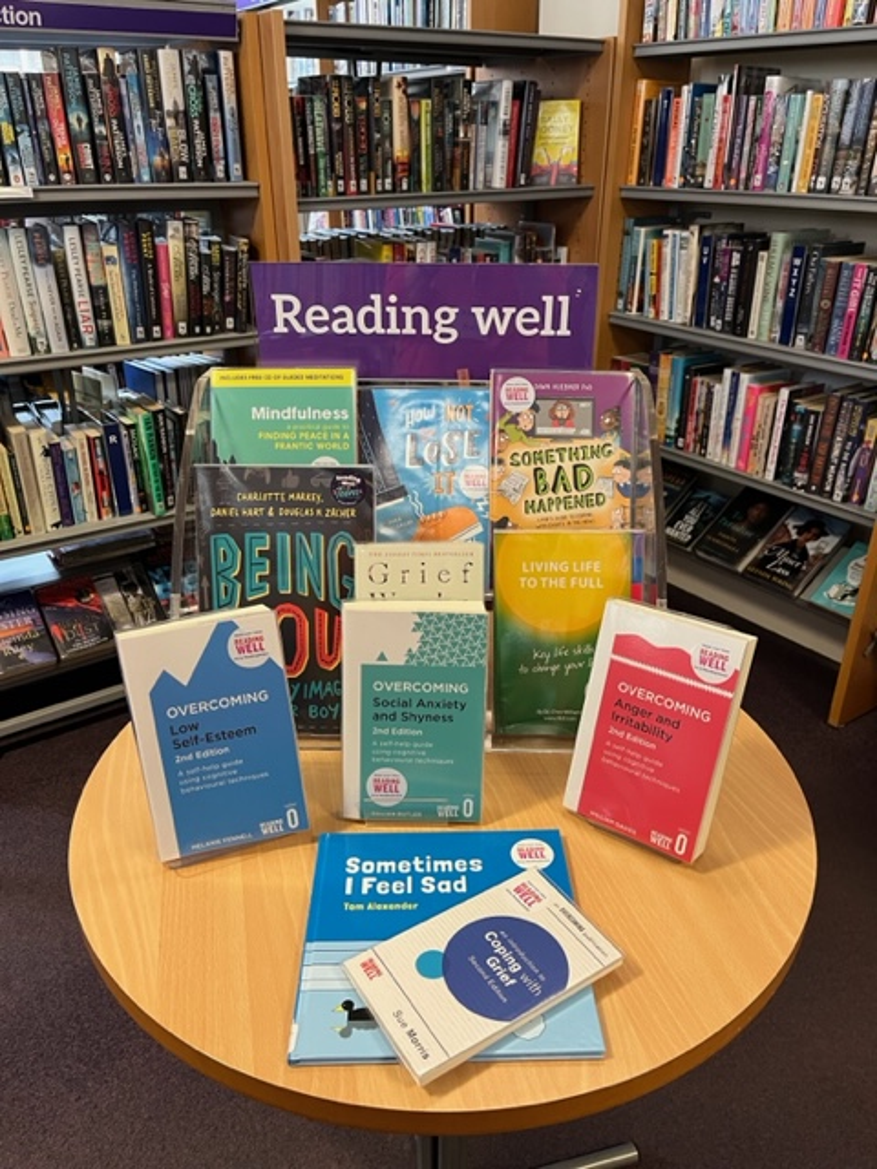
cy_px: 584
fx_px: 878
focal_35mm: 26
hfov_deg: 53.1
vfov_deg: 67.3
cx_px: 438
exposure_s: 1/60
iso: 200
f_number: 1.6
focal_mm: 5.1
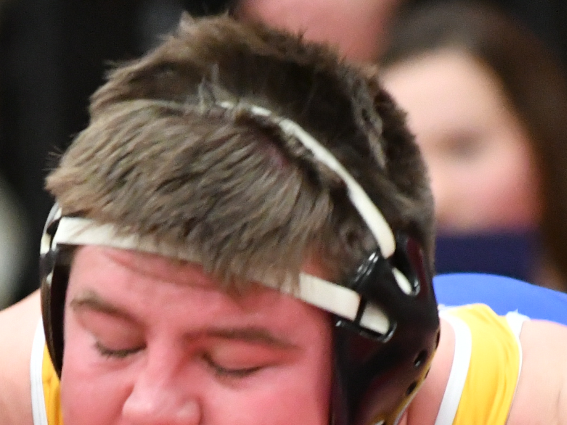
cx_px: 190
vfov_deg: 1.9
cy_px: 660
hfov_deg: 2.5
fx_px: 13052
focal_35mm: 797
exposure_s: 1/400
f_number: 2.8
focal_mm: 140
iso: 4000
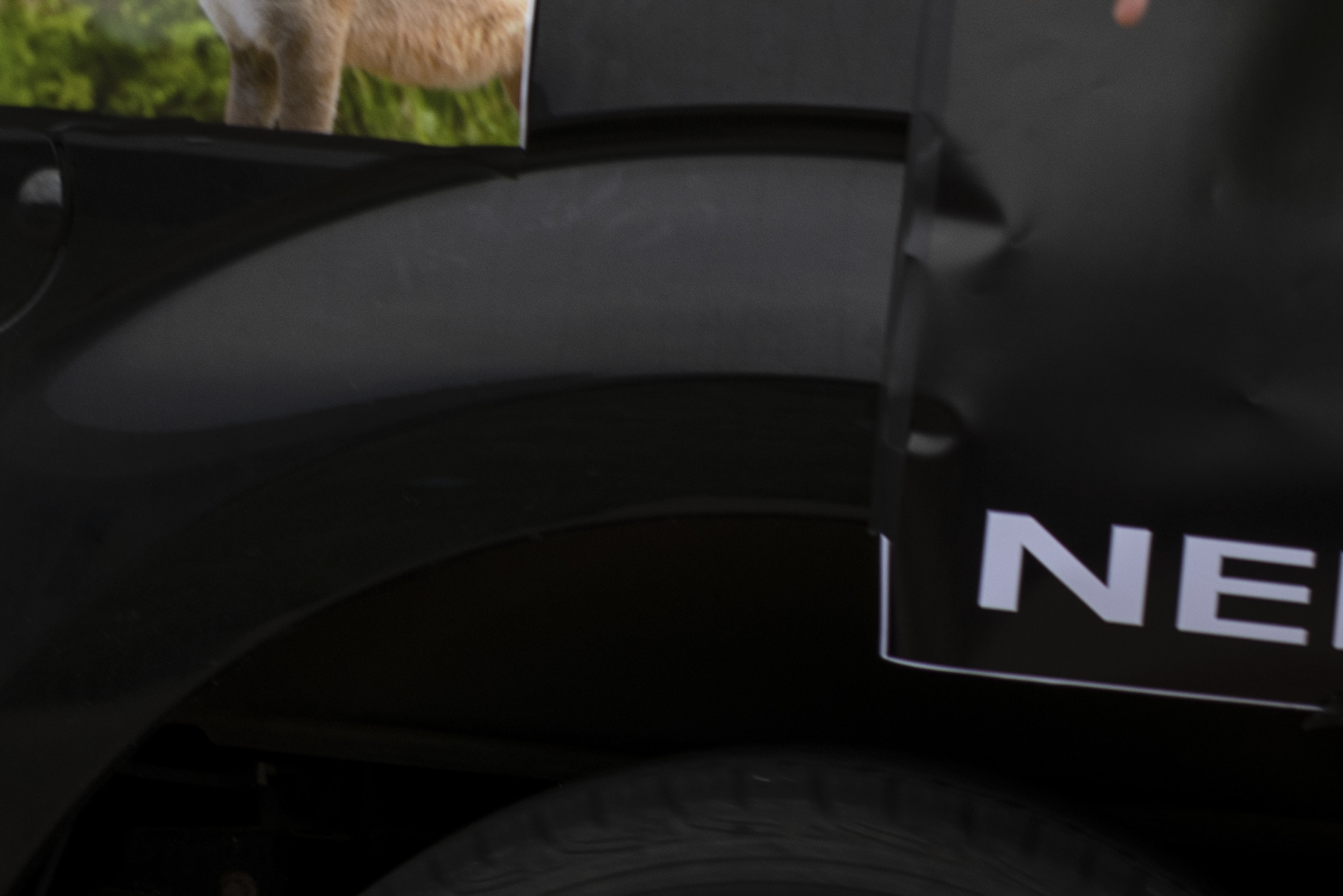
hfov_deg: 7.4
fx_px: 10370
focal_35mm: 278
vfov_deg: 4.9
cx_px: 151
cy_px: -881
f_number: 5.6
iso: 64
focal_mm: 70
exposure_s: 1/500
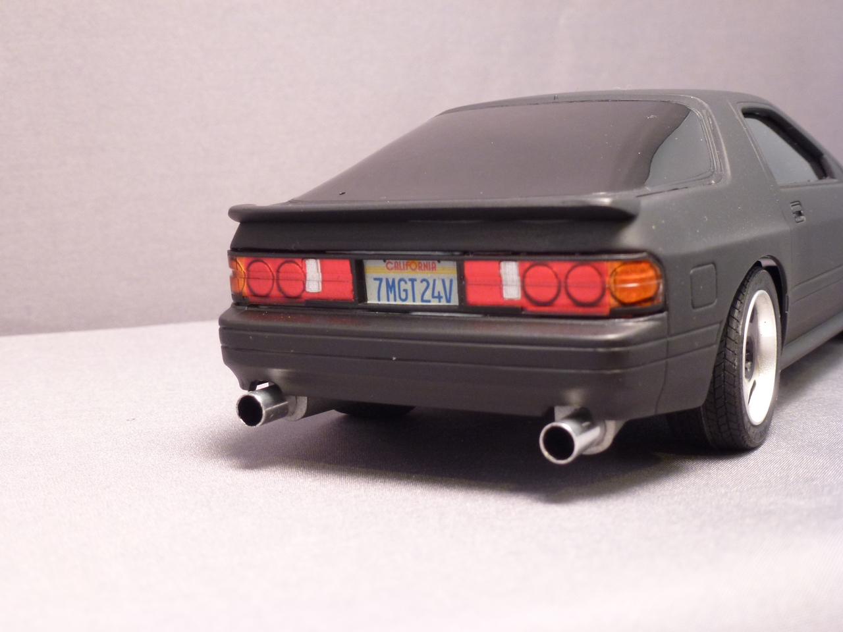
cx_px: 422
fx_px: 1193
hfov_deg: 38.9
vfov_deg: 29.7
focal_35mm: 49
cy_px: 316
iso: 200
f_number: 4.1
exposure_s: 1/13
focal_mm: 8.7
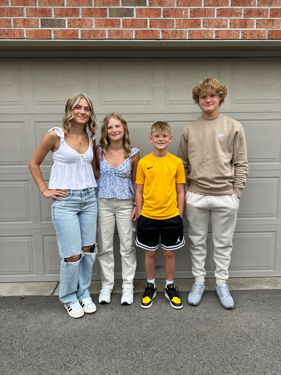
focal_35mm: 24
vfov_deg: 71.6
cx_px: 140
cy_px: 188
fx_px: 260
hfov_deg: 56.8
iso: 64
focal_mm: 6.86
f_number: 1.78
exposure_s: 1/121
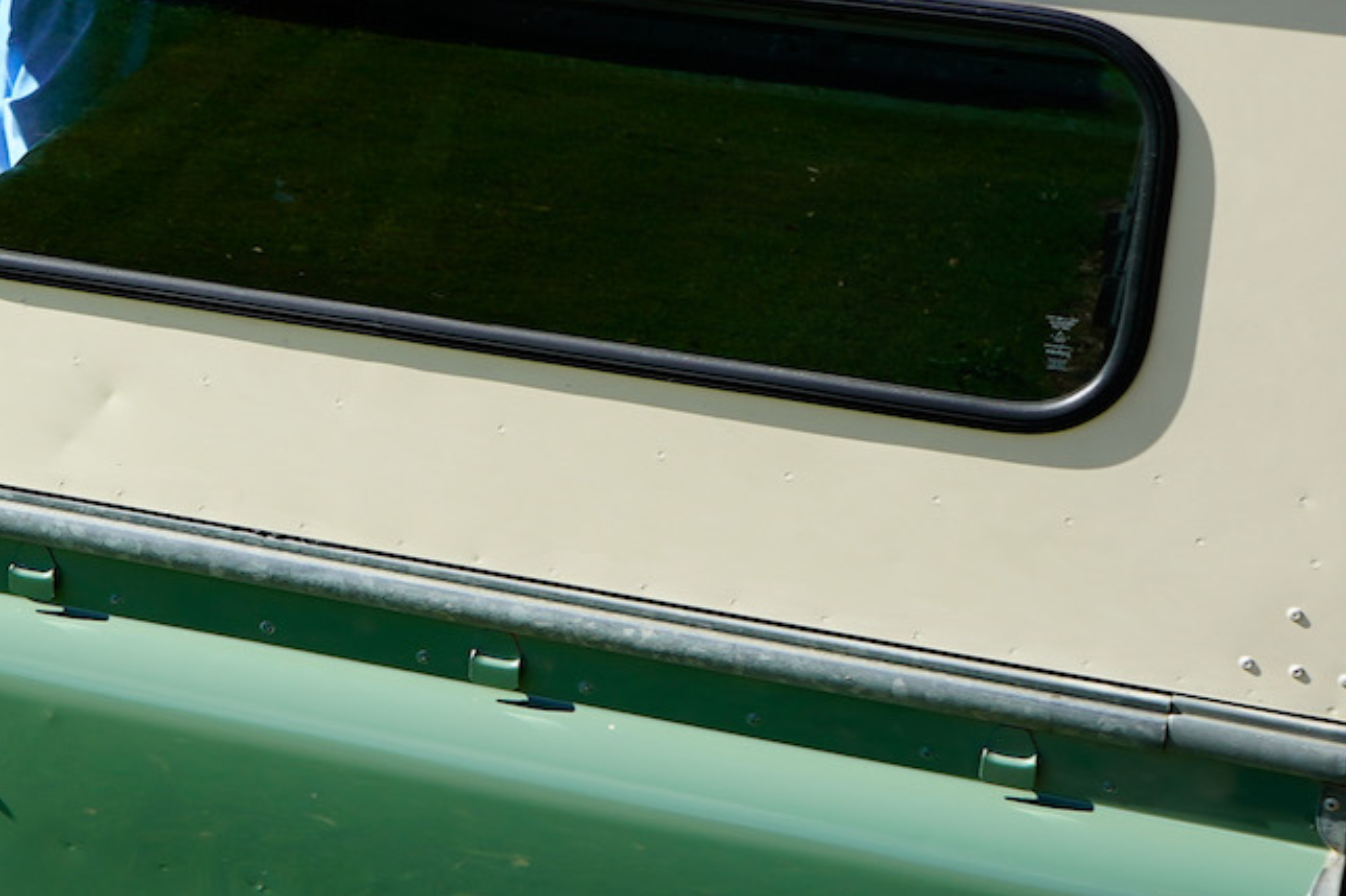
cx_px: 38
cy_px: 308
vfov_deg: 15.7
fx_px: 3252
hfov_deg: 22.6
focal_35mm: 87
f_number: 8
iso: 100
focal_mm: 28
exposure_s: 1/125
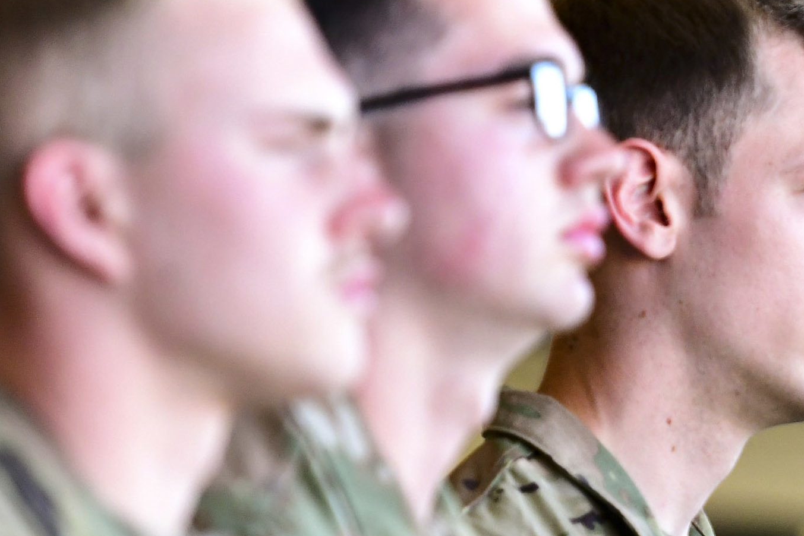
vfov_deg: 2.9
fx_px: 10563
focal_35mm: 473
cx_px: 1045
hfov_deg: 4.3
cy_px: 573
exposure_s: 1/1250
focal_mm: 155
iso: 1250
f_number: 2.8
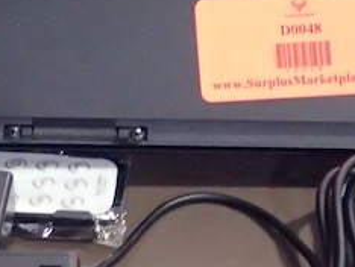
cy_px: 196
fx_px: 1684
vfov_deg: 9.1
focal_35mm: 164
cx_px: -114
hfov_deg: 11.7
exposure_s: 1/30
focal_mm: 5.5
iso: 640
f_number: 2.3
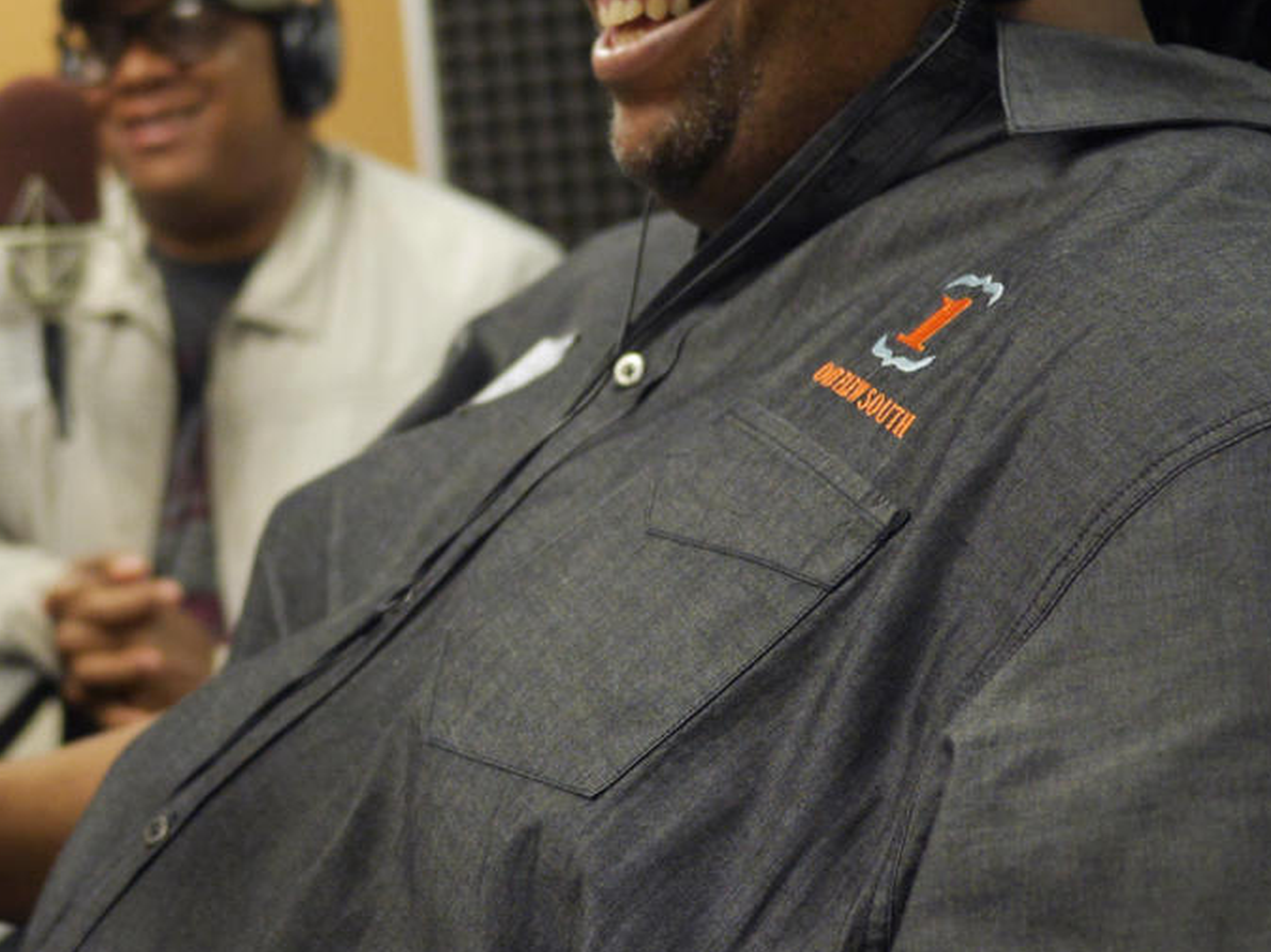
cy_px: 313
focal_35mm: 76
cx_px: 256
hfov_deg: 25.2
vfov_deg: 19.3
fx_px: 2790
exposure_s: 1/250
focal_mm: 20
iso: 1600
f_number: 1.7
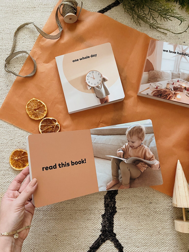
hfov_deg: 53.1
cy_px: 126
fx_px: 189
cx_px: 94
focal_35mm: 26
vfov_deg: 67.3
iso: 320
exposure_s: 1/60
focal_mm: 4.25
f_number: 1.8
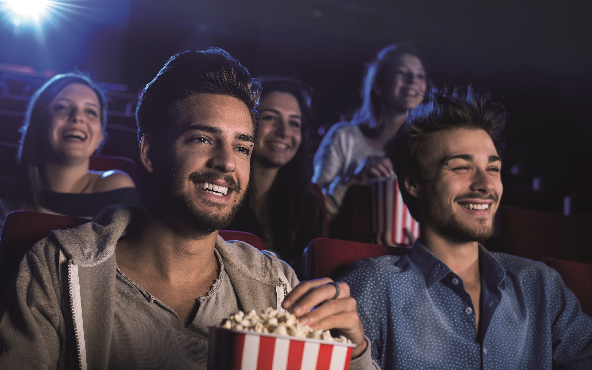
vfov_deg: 24.9
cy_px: 196
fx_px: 839
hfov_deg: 38.9
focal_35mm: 52
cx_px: 291
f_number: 4.5
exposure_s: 1/160
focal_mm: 50
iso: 100
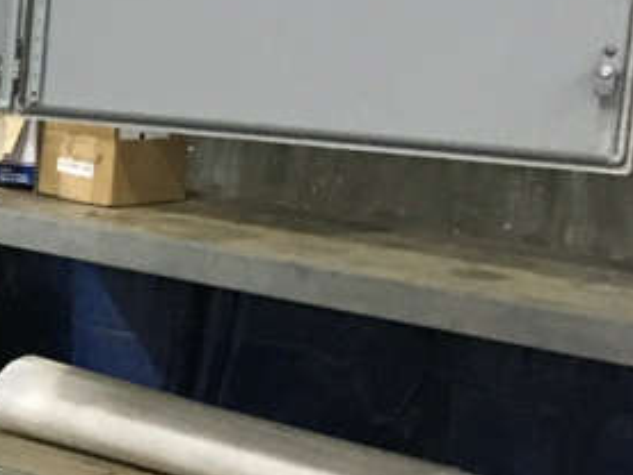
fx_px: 2451
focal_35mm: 134
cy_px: 201
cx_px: -729
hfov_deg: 12.5
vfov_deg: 11.1
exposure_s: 1/30
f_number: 2.2
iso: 200
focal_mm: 4.15
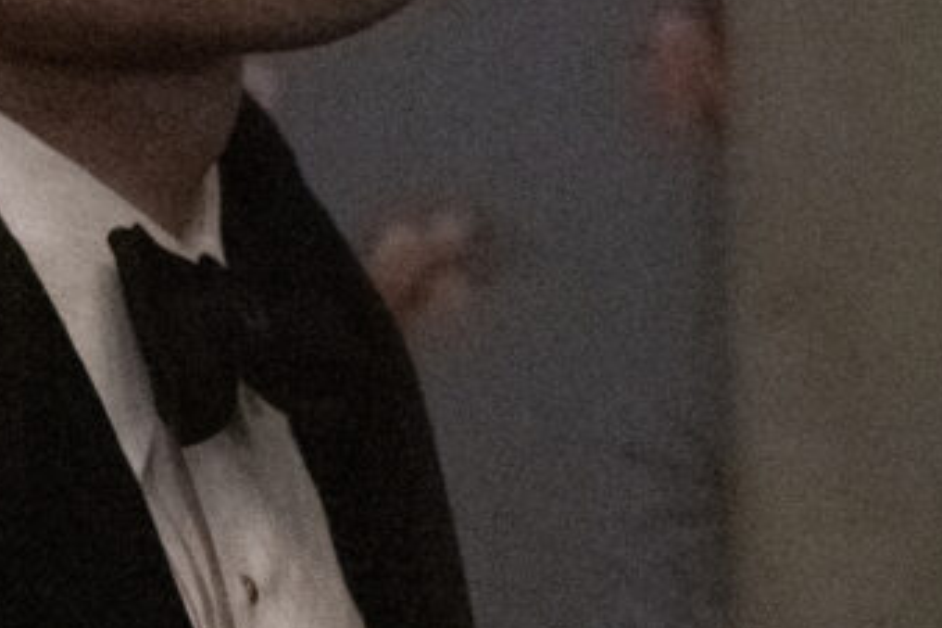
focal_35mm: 529
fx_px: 13841
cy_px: 860
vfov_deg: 2.6
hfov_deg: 3.8
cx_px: 2648
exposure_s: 1/80
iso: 5000
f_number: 5
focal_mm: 70
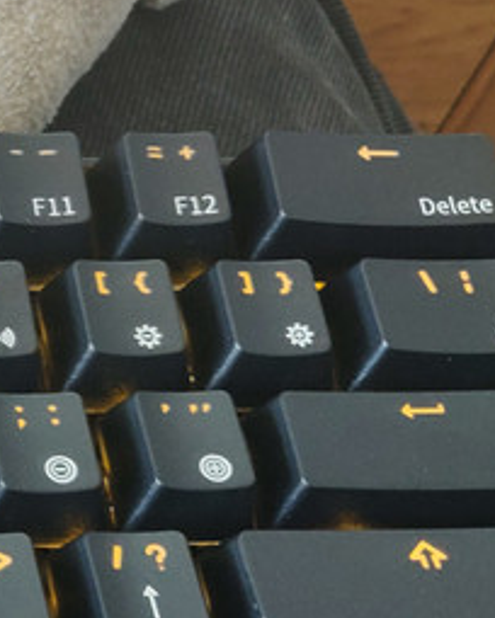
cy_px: 252
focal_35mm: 102
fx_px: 1868
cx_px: -506
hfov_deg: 13.0
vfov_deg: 18.8
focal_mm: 4.25
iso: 640
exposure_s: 1/33
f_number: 1.7
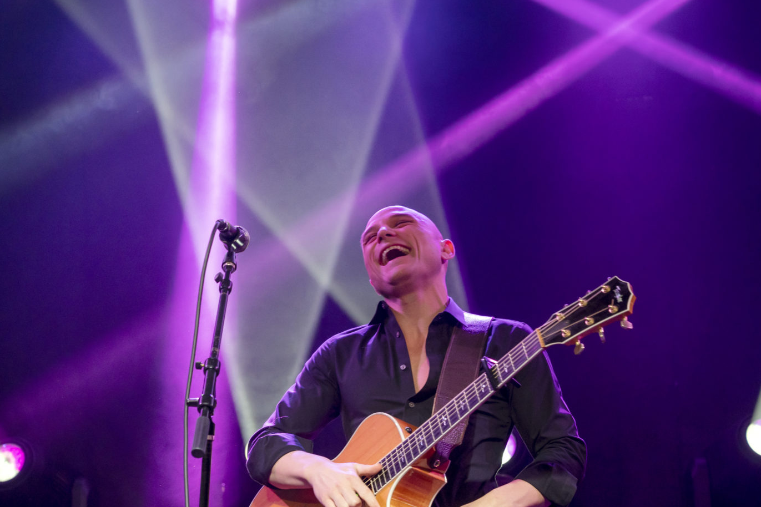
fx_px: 2050
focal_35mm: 97
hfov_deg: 21.0
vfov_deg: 14.1
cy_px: 328
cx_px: 358
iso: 1600
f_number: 4.5
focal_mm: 70
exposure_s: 1/160
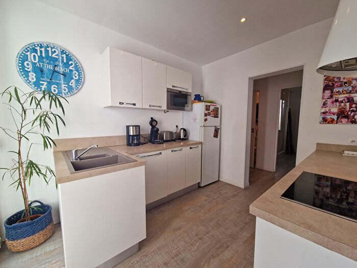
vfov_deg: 89.9
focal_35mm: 13
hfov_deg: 106.2
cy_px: 134
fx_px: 134
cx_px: 178
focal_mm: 2.2
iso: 50
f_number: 2.2
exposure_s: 1/336
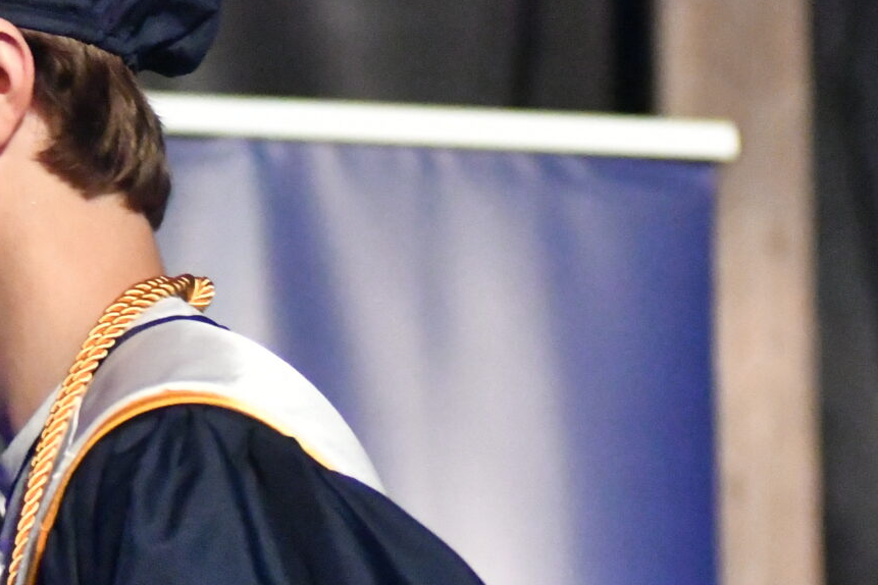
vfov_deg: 3.9
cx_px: 70
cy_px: 264
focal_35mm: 357
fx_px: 8706
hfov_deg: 5.8
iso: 14400
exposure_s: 1/640
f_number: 2.8
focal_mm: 80
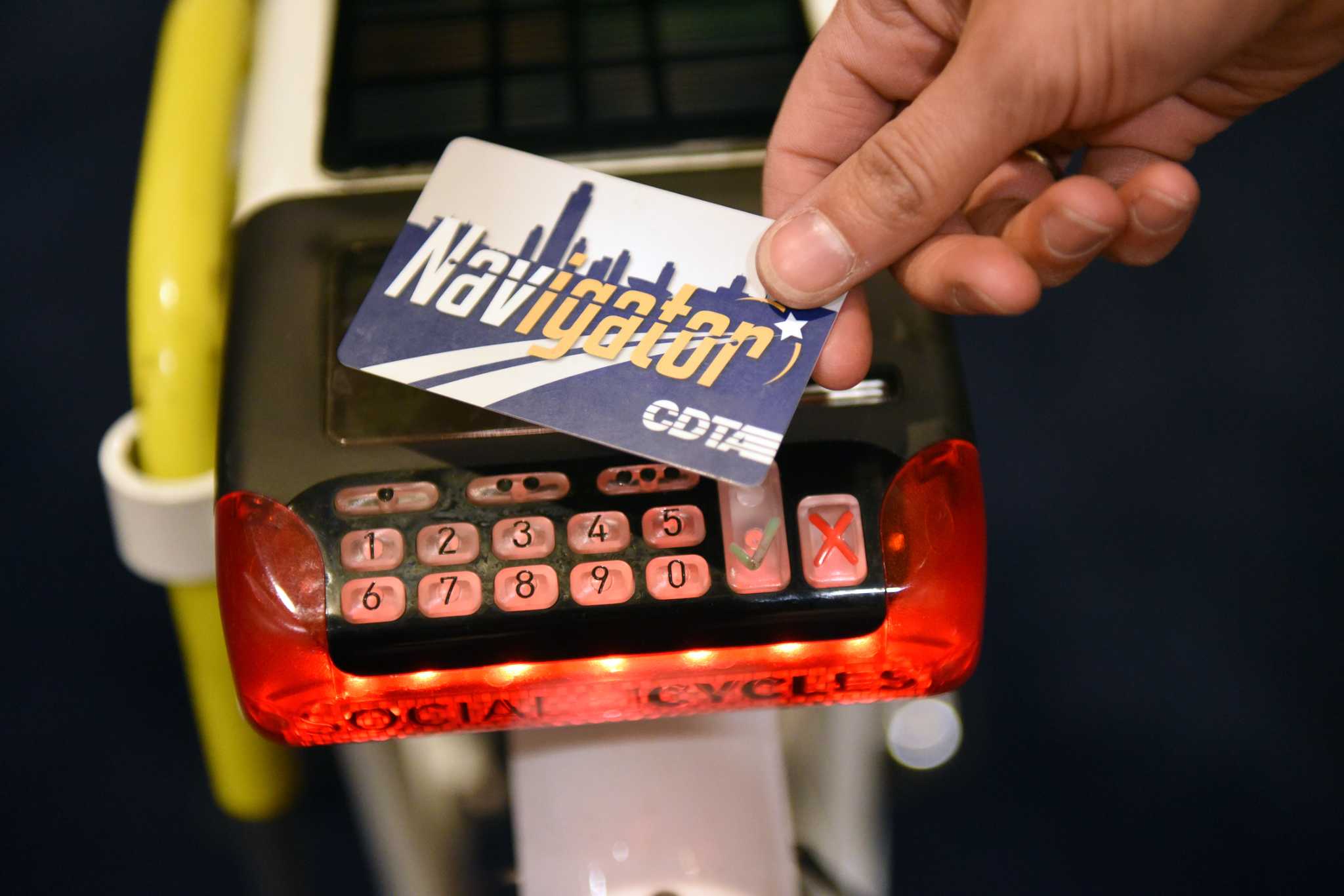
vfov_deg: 21.9
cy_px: 448
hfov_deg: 32.4
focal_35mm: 62
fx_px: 2315
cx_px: 672
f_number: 2.8
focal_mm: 62
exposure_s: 1/160
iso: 6400
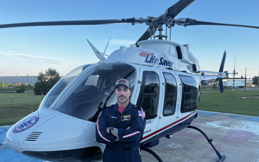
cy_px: 91
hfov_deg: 66.5
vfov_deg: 44.4
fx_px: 198
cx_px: 130
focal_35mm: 28
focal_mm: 5.1
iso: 50
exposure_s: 1/761
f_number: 1.6
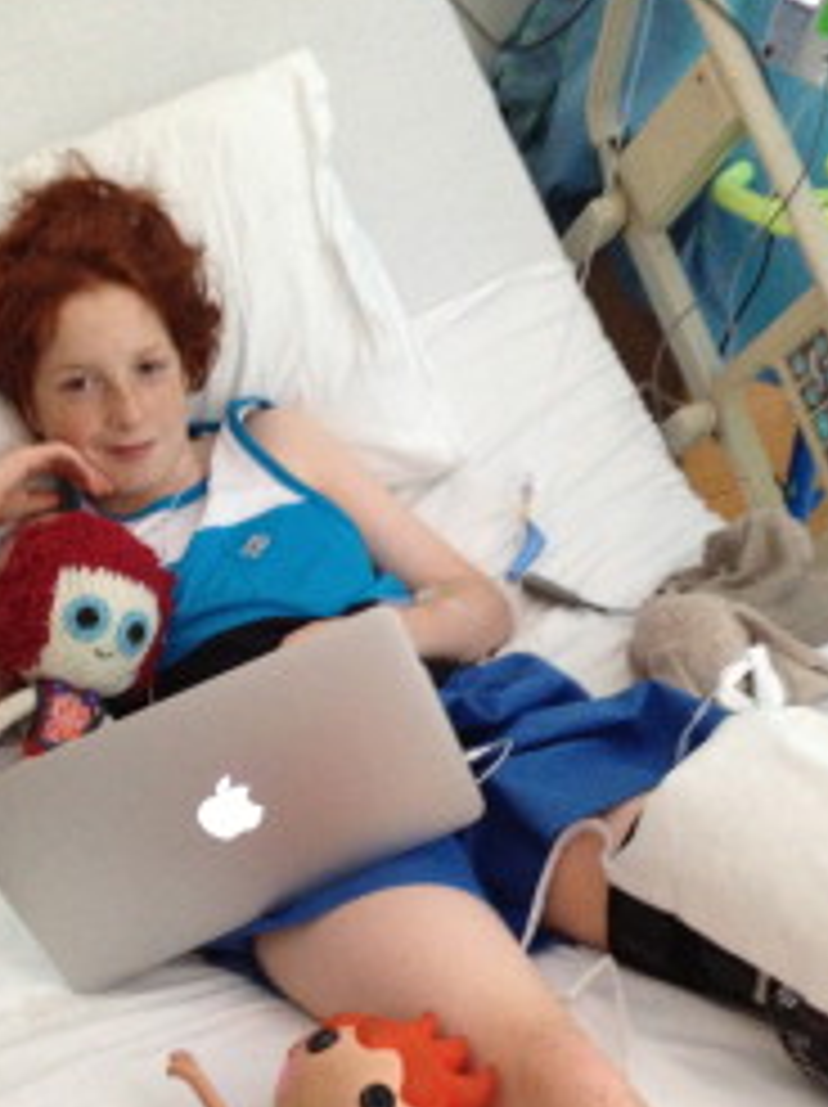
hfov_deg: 25.6
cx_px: 423
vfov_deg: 33.7
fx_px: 1821
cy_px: 652
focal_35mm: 57
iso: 400
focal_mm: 4.28
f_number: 2.4
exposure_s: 1/15
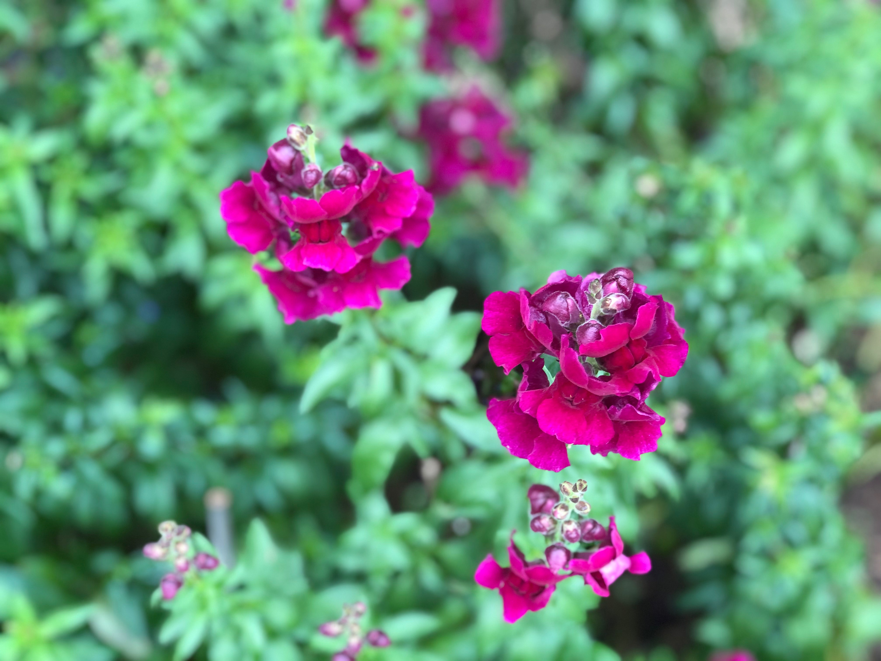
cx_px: 440
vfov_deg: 25.7
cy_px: 330
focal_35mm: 57
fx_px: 1451
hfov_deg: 33.8
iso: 32
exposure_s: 1/30
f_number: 2.8
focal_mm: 6.6
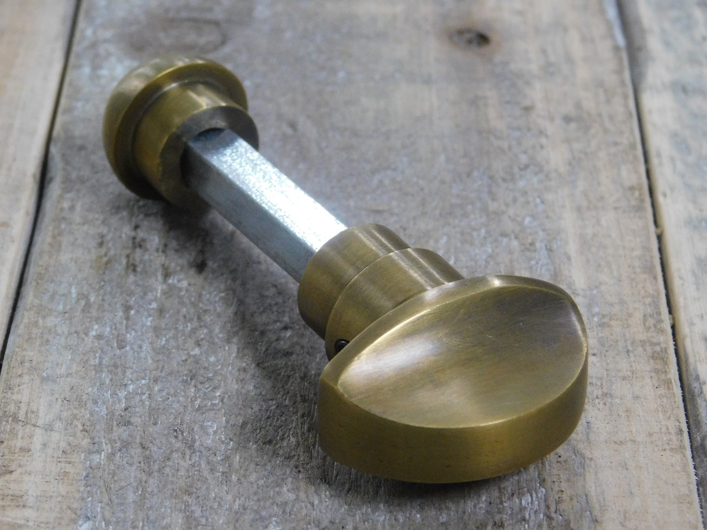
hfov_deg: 17.1
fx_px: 2349
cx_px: 354
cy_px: 265
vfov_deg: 12.9
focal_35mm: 115
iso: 800
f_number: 4.8
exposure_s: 1/25
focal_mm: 20.3
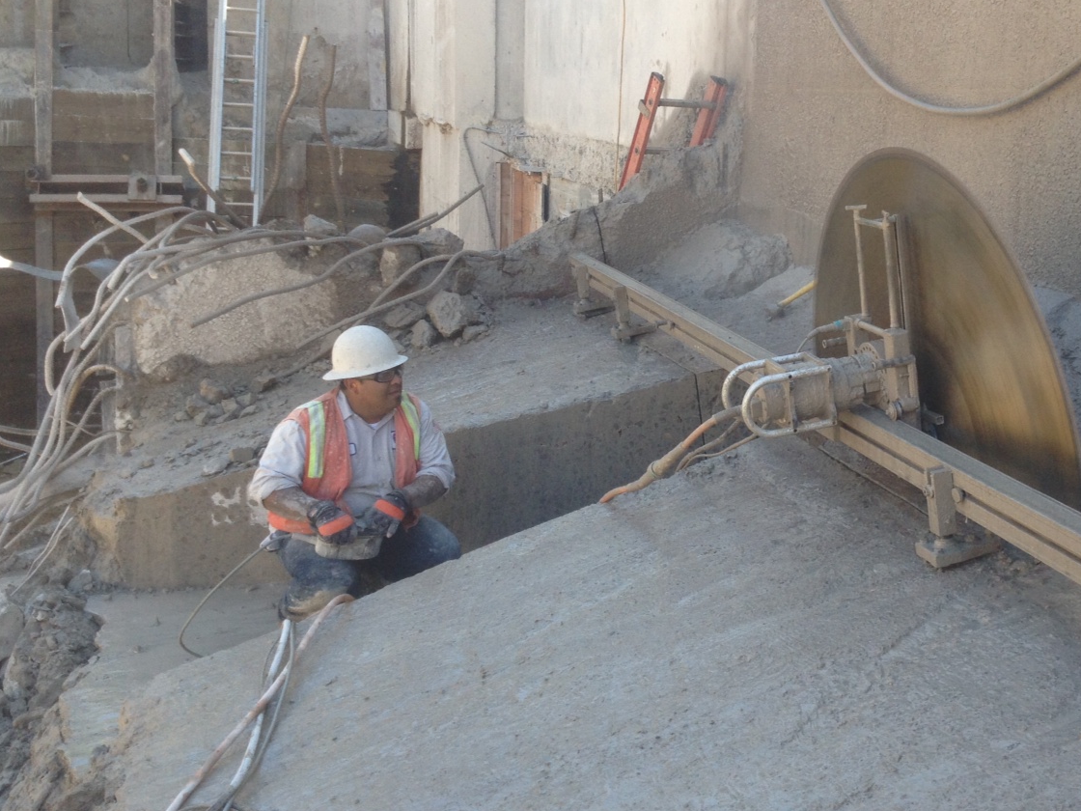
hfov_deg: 37.8
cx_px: 705
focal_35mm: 50
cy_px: 297
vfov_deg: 29.0
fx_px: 1561
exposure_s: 1/292
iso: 50
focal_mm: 4.28
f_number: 2.4
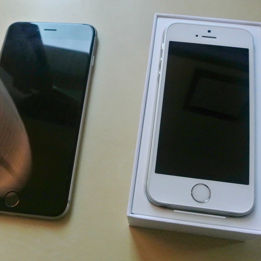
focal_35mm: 40
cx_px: 117
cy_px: 132
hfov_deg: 41.8
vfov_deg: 41.9
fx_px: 341
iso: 3200
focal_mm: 11.8
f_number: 3.8
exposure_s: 1/100
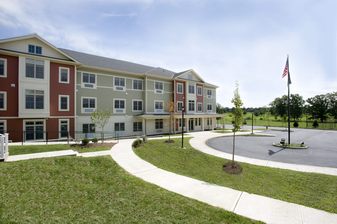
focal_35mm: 17
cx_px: 168
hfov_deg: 93.3
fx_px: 159
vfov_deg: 70.4
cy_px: 112
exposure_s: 1/180
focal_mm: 17
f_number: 16
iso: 200
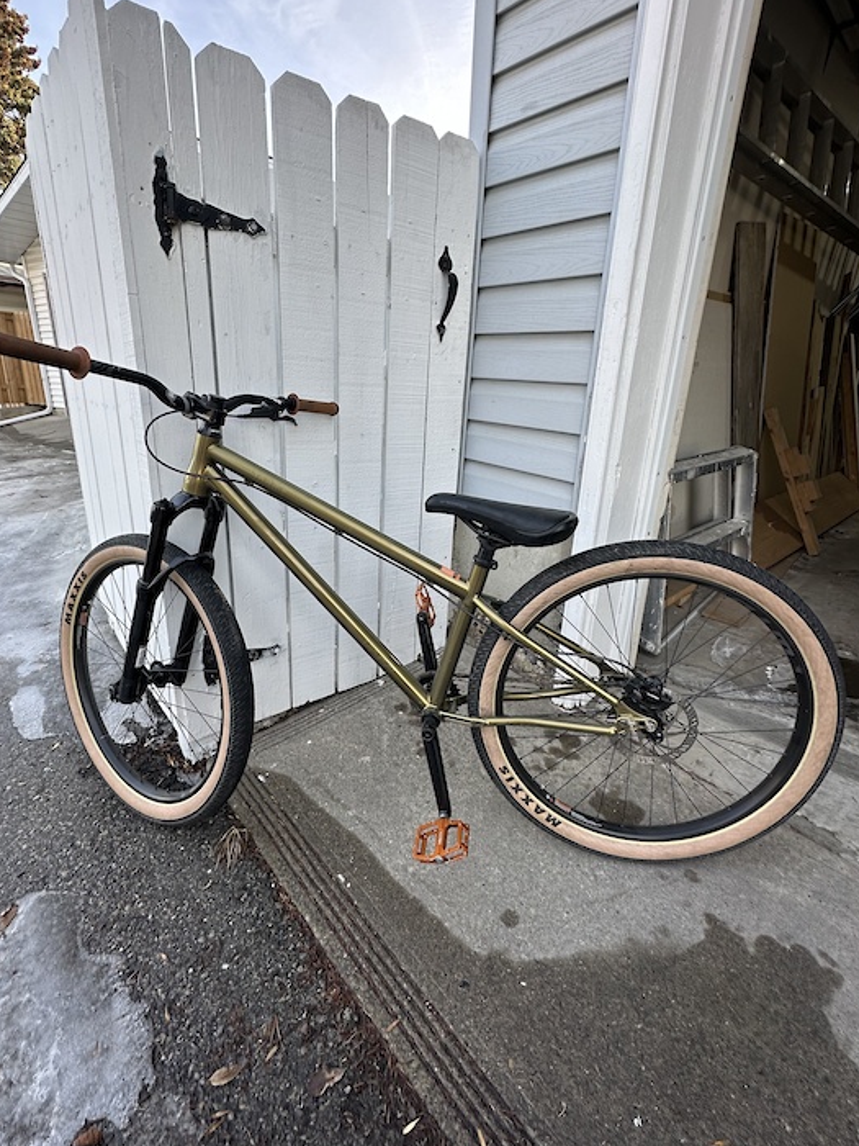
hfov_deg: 78.0
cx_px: 403
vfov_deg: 94.4
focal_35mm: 16
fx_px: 529
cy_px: 534
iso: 40
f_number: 2.2
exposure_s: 1/123
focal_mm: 2.22
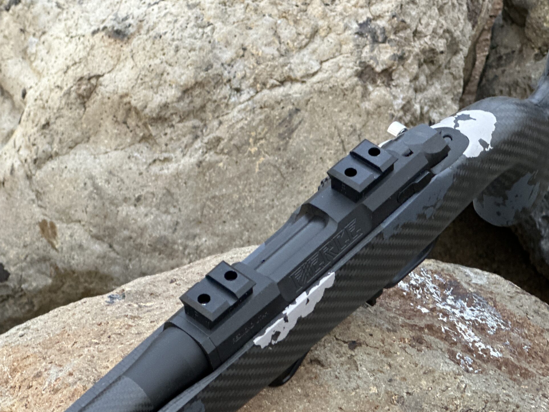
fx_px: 1617
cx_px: 323
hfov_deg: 19.2
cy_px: 259
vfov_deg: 14.5
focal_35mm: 102
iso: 250
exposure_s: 1/71
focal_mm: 9
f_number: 2.8
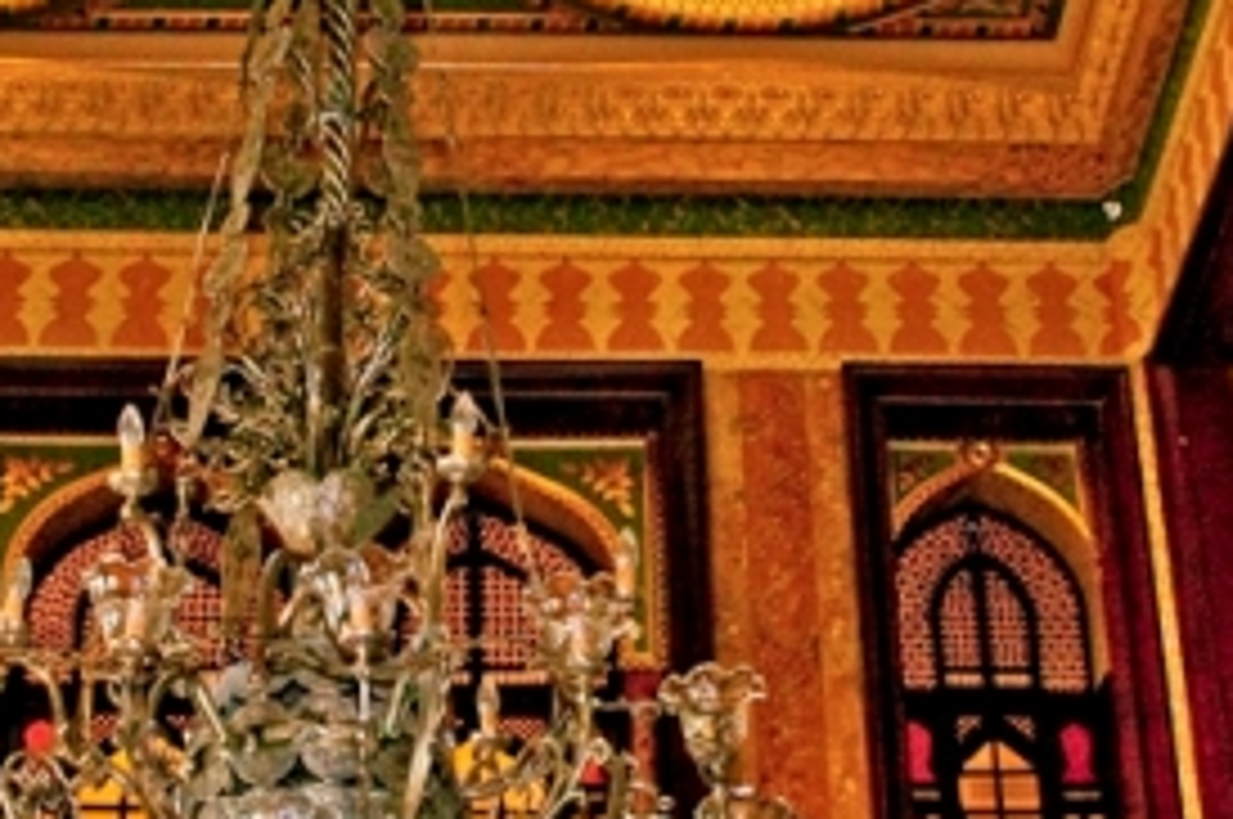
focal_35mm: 92
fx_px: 3147
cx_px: 464
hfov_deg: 22.1
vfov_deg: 14.8
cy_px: 389
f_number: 5
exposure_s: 1/13
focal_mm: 24
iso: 200
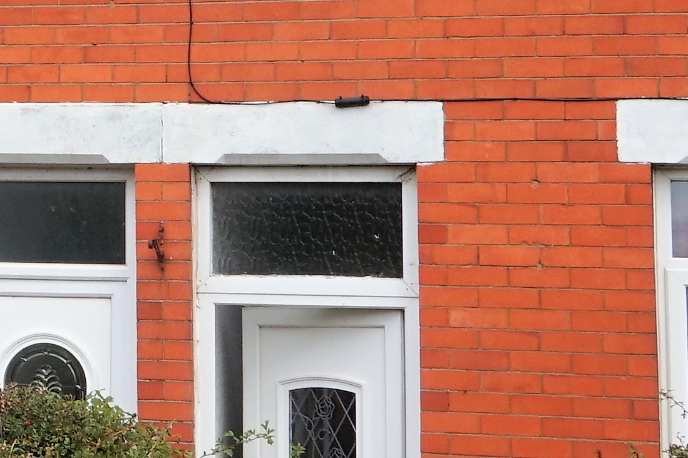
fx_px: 2560
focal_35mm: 134
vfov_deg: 10.1
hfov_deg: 13.8
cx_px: -510
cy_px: -24
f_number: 14
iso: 100
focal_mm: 18
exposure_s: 1/80
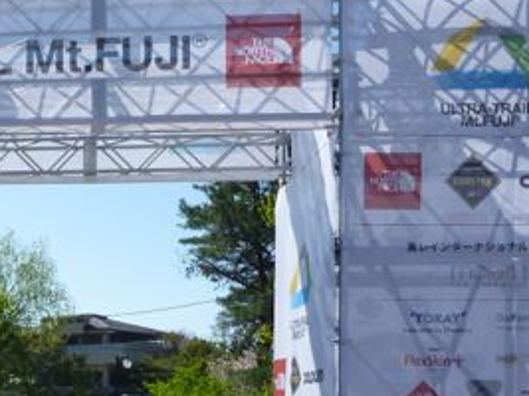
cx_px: -30
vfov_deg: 22.2
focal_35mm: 63
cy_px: 418
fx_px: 962
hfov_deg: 28.4
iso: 80
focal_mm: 4.9
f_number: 3.3
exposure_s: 1/1000
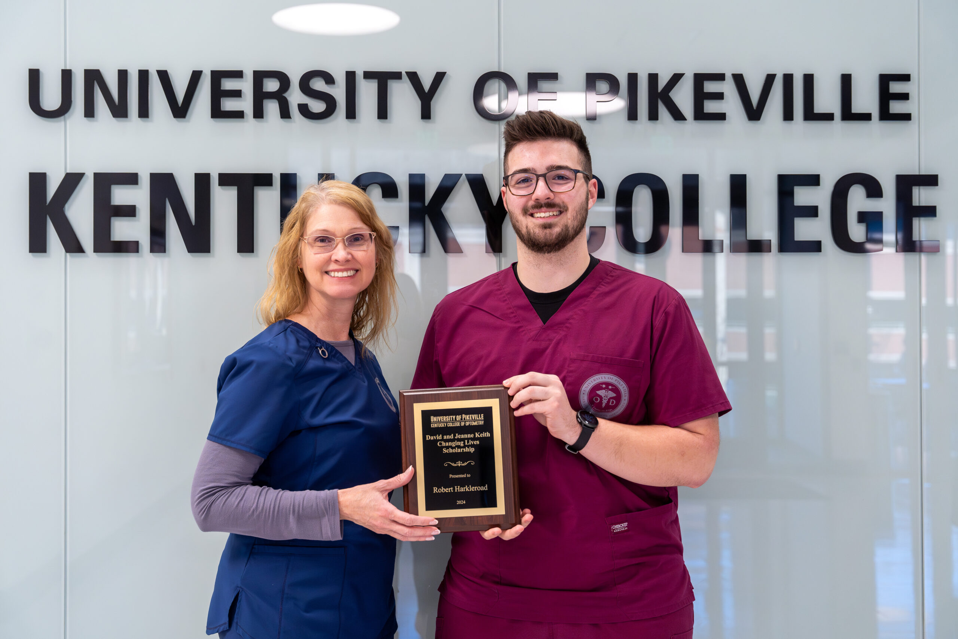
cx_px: 479
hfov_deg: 41.1
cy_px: 320
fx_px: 1277
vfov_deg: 28.1
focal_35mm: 48
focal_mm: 48
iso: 3200
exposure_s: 1/320
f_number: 4
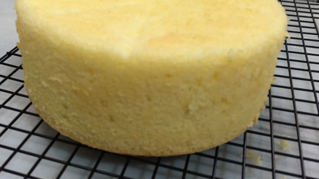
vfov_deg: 29.7
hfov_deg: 50.4
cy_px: 85
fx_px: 338
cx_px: 140
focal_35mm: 40
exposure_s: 1/20
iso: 250
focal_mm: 4.15
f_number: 2.2
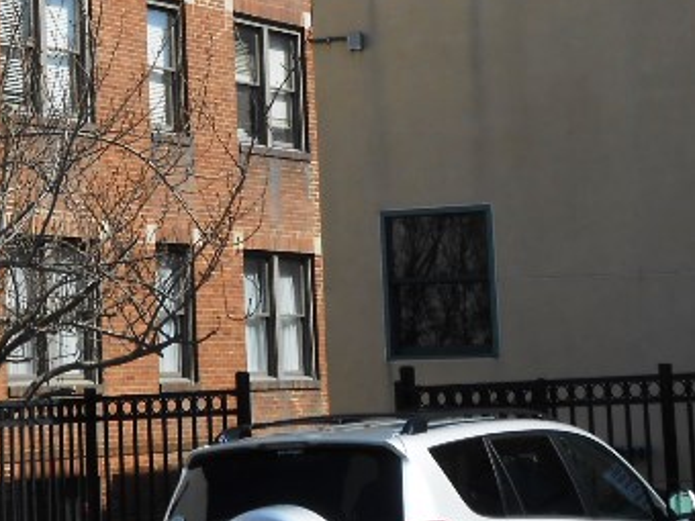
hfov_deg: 14.8
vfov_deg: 11.1
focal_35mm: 131
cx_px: 17
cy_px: -116
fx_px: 2630
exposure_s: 1/640
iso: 80
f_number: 4.8
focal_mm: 8.8
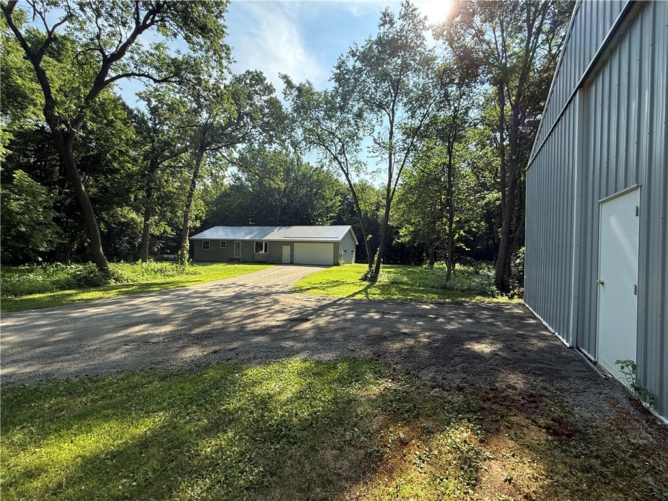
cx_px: 334
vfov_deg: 85.7
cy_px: 250
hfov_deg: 102.1
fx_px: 270
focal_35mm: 14
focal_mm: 2.22
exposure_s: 1/841
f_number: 2.2
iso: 64
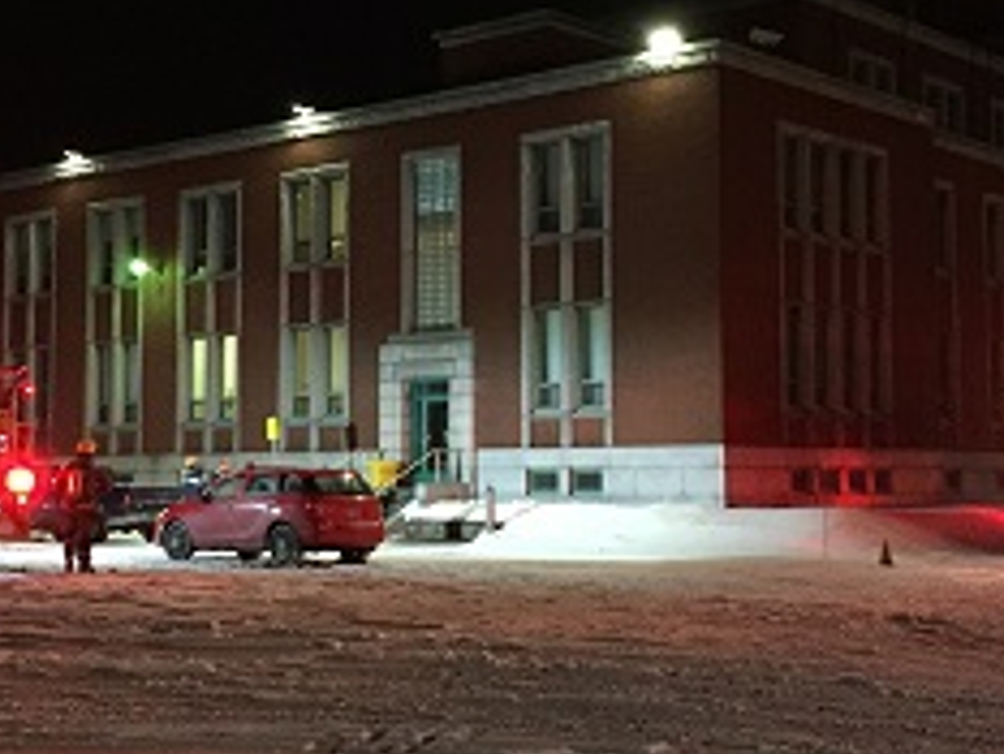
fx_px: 1770
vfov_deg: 24.0
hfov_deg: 31.7
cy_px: 297
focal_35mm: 61
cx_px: 500
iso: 250
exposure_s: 1/20
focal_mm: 4.15
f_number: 2.2
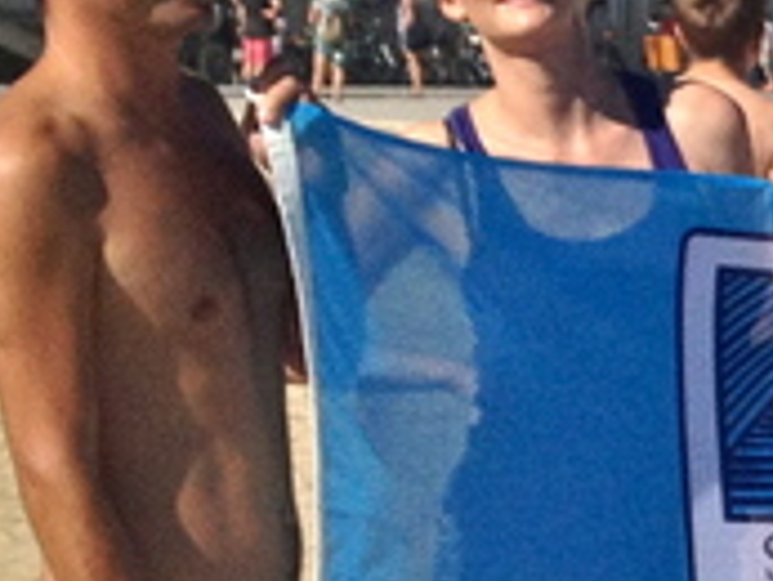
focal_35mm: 202
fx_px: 4514
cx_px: 1626
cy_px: 693
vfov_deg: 7.3
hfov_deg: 9.1
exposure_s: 1/3690
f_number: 2.4
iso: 50
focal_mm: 4.28
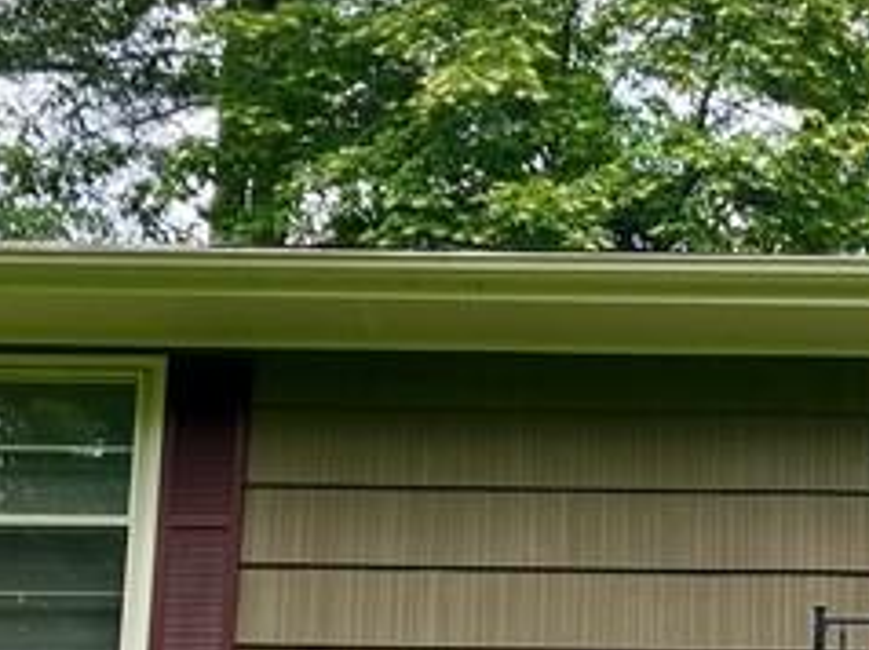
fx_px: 2809
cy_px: 661
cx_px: 807
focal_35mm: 112
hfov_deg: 17.3
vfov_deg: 13.0
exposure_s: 1/456
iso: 32
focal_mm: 4.25
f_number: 1.8
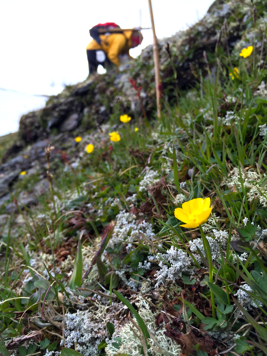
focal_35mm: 29
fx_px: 298
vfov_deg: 61.7
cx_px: 134
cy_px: 178
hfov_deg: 48.2
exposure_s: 1/618
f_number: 2.2
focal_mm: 4.15
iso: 32
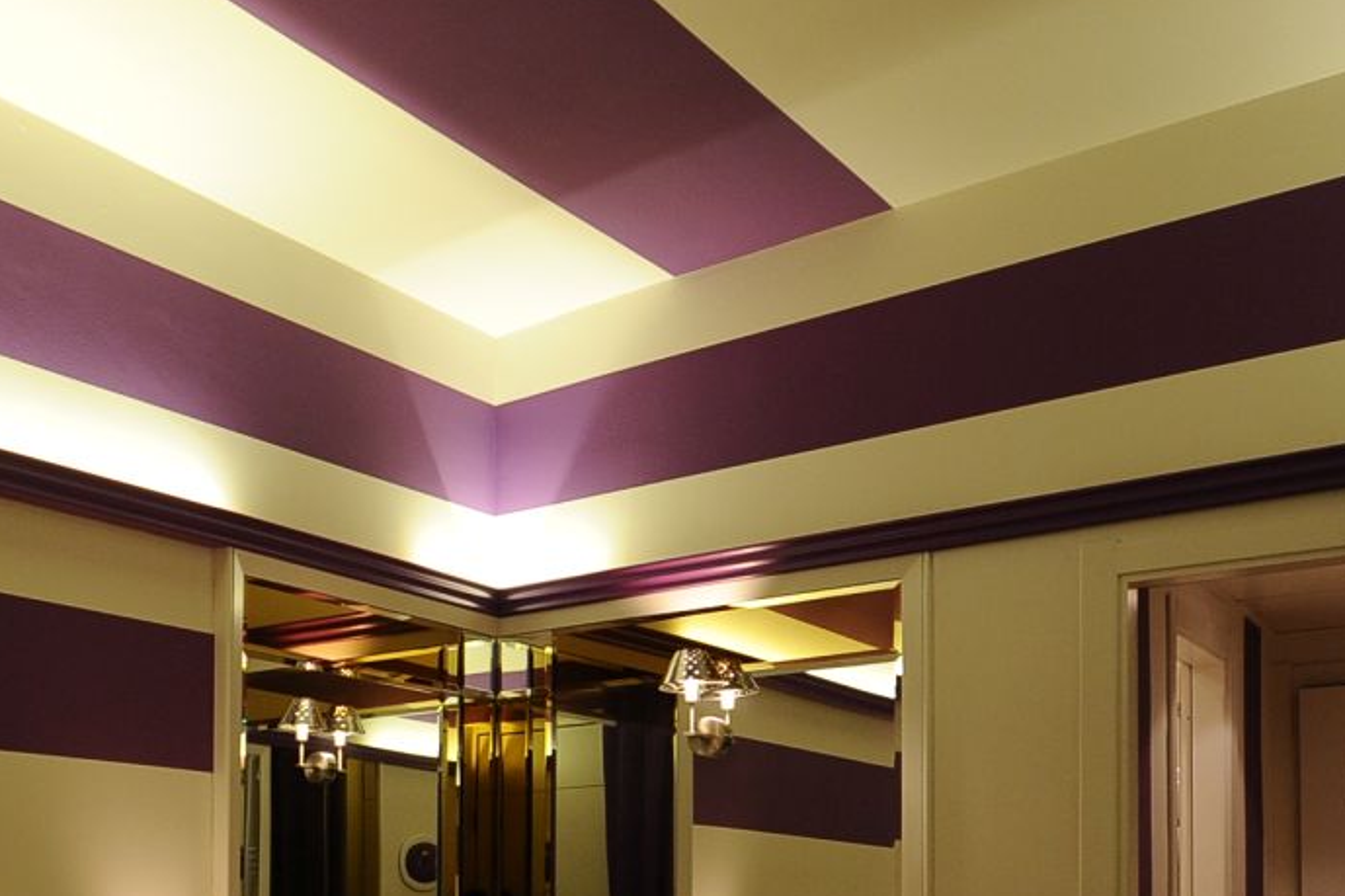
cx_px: 107
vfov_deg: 32.0
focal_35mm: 39
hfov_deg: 44.6
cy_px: 859
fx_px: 1457
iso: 1000
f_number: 5
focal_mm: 14
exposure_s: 1/20
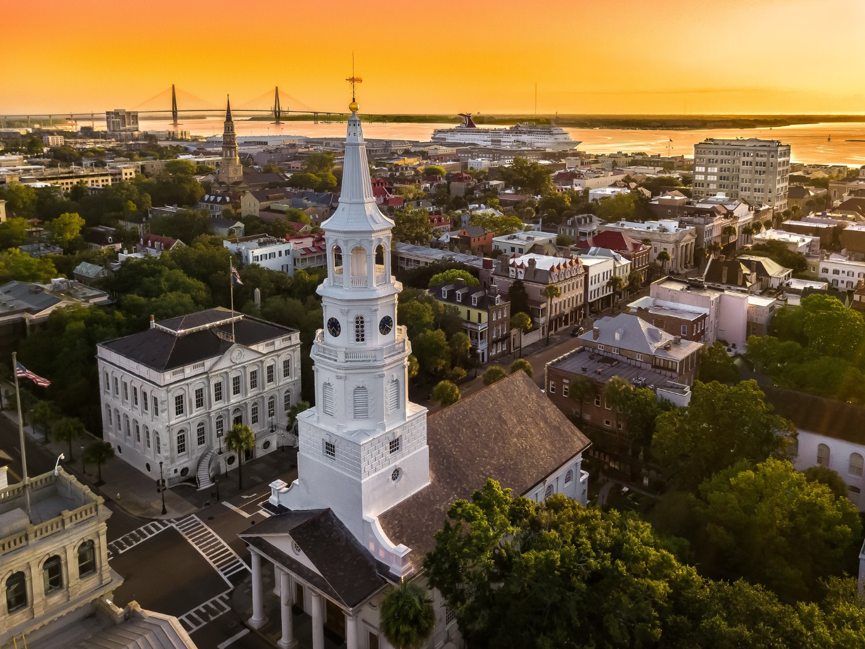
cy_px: 324
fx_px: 650
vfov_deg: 53.1
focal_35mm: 26
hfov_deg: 67.3
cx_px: 432
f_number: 2.2
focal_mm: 4.73
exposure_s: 1/580
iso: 100
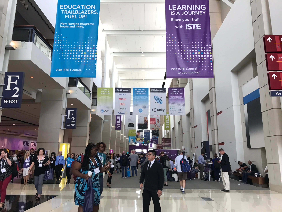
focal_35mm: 28
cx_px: 141
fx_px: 228
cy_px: 106
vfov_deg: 49.7
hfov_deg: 63.4
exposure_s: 1/60
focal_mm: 3.99
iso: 25
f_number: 1.8
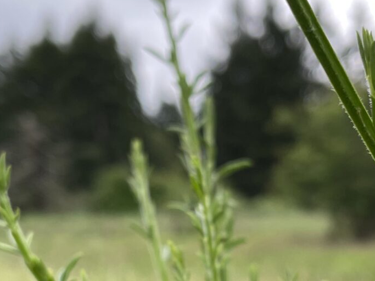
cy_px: 255
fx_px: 845
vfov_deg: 18.6
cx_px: 197
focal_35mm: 78
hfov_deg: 25.0
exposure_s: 1/321
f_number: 1.6
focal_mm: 4.2
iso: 32
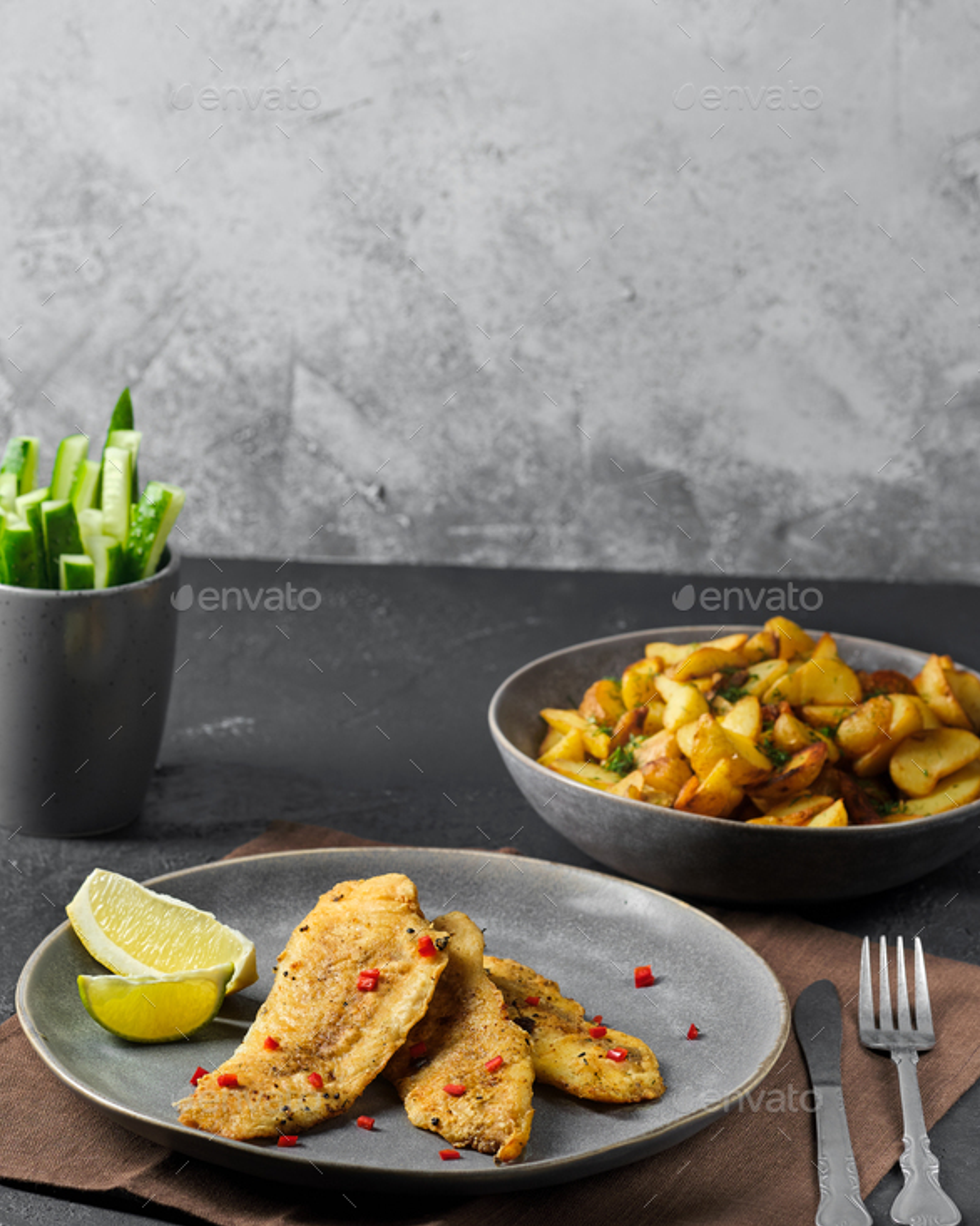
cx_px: 492
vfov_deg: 12.6
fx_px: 5549
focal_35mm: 153
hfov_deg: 10.1
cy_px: 586
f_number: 5.6
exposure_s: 1/200
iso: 160
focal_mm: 90
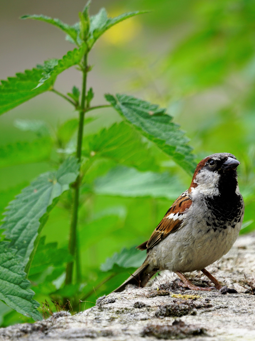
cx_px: 233
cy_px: 170
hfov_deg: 1.7
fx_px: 8519
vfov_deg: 2.3
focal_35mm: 867
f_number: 6.3
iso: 100
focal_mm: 400
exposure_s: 1/100
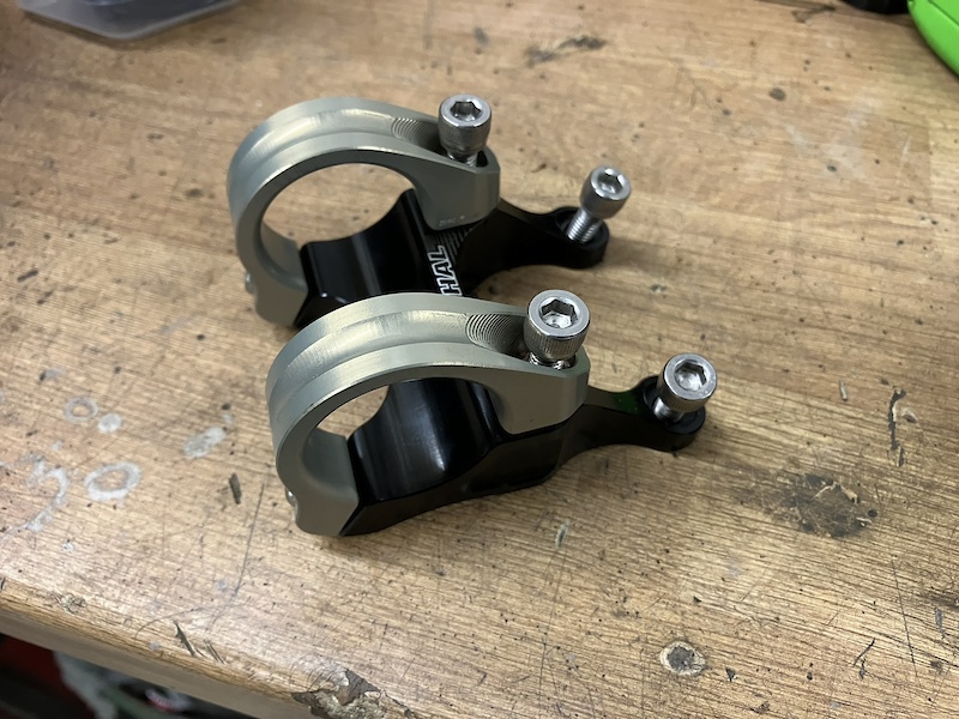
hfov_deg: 63.4
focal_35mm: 28
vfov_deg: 49.7
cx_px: 480
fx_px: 776
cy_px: 360
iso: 160
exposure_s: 1/50
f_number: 1.8
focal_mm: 3.99
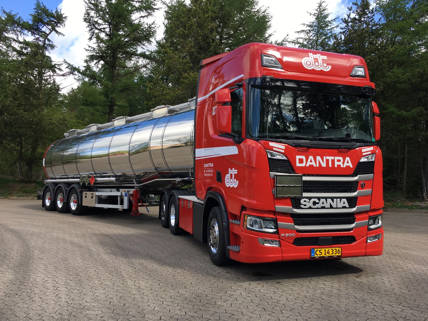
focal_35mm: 29
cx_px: 214
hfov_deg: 61.7
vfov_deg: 48.2
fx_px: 359
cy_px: 160
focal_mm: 4.15
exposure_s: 1/503
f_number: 2.2
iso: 25
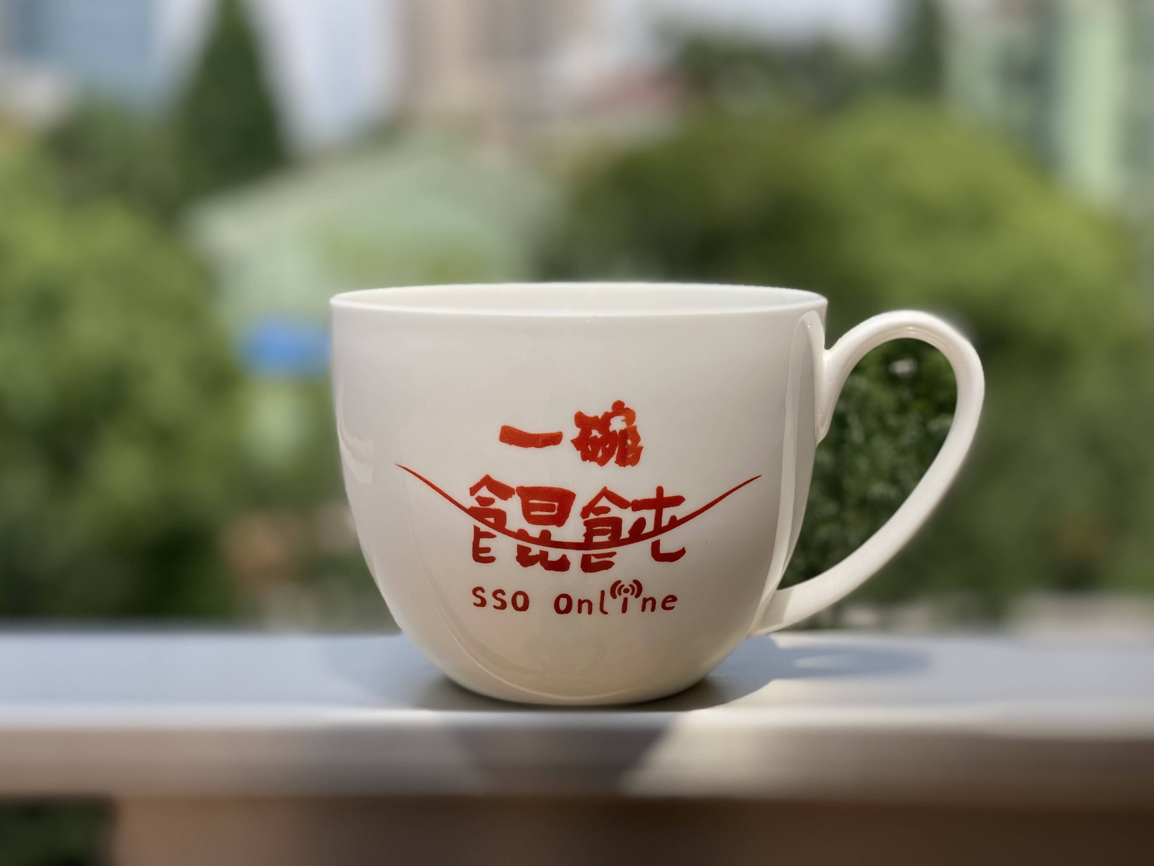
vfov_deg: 26.6
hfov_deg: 34.9
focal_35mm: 55
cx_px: 593
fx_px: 1834
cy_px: 413
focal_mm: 6
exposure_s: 1/1653
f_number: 2
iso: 20
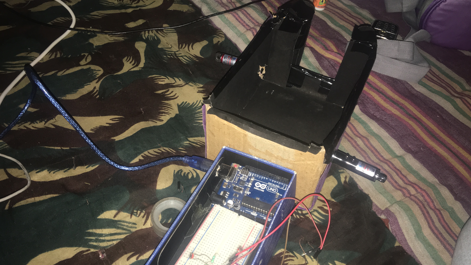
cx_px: 236
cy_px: 129
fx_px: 400
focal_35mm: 32
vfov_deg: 36.7
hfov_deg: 61.0
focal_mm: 4.15
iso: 64
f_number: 2.2
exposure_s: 1/17
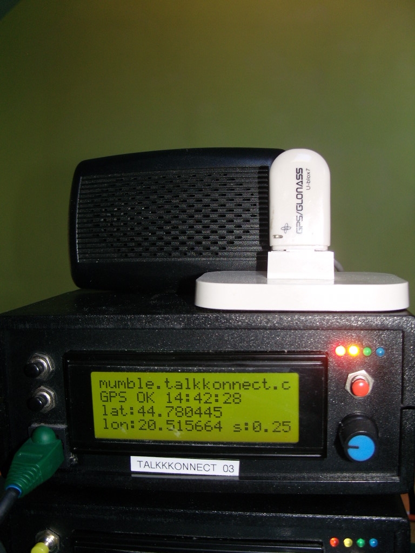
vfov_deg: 49.0
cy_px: 276
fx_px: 607
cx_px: 208
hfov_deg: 37.7
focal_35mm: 38
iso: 80
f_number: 2.8
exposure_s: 1/40
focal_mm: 7.8
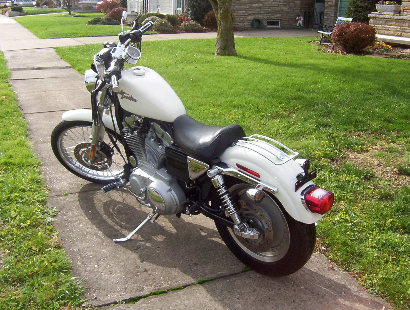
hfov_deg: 51.2
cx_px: 205
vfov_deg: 39.8
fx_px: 427
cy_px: 155
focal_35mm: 36
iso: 100
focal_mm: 5.54
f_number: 5.24
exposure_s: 1/348
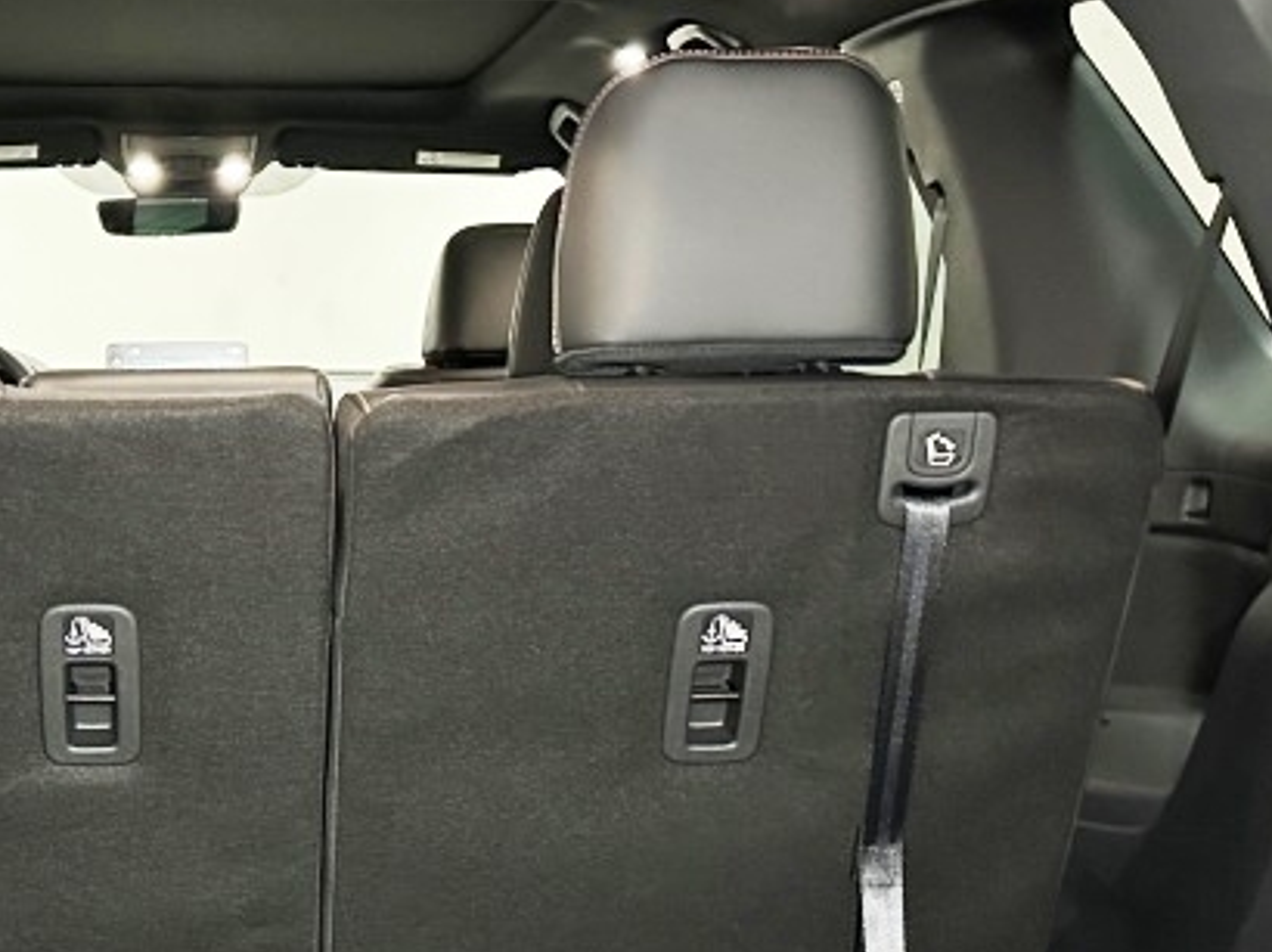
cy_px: 843
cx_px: 242
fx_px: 2203
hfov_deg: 31.3
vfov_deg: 23.8
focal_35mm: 60
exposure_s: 1/30
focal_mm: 6.86
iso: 1250
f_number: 1.78
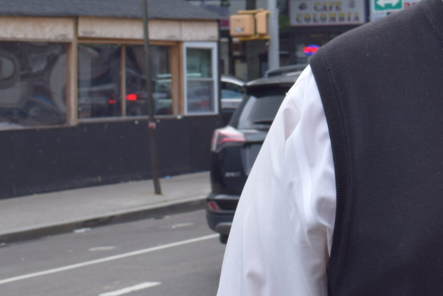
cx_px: 516
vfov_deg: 11.6
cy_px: -13
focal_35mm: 117
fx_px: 1440
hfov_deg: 16.8
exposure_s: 1/320
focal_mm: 26
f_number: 9
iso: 200
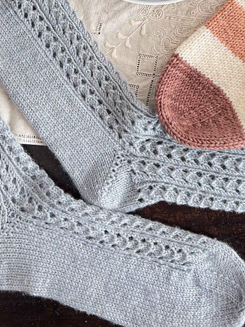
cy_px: 37
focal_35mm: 57
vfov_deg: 32.3
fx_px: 538
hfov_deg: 25.6
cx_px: 146
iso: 125
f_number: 1.5
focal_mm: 5.7
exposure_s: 1/115
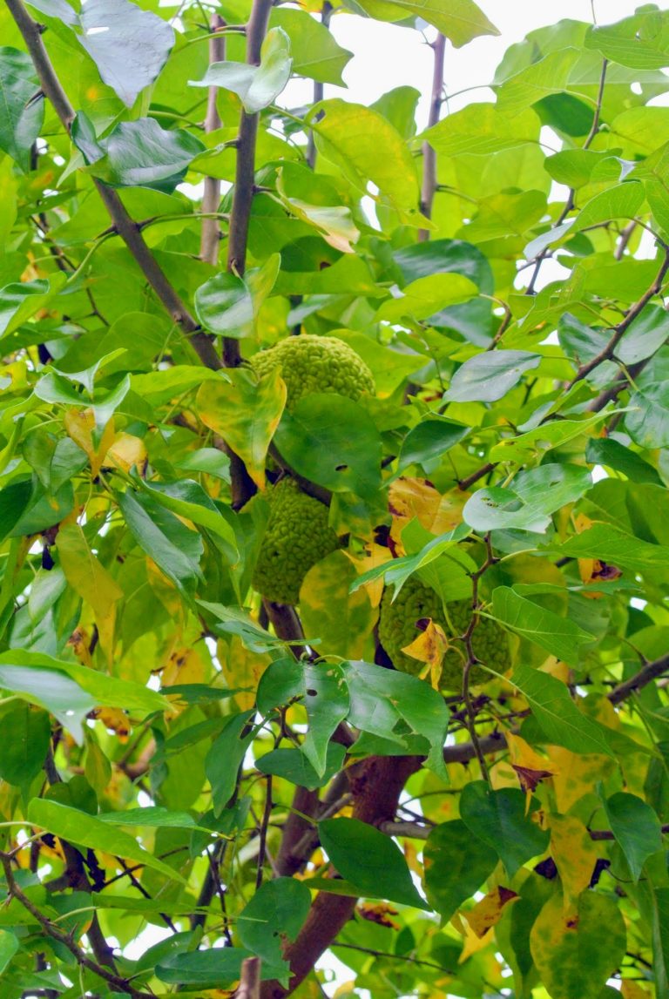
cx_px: 334
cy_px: 500
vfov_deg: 25.0
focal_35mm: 81
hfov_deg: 16.9
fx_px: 2251
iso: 200
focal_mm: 30
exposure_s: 1/100
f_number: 5.6
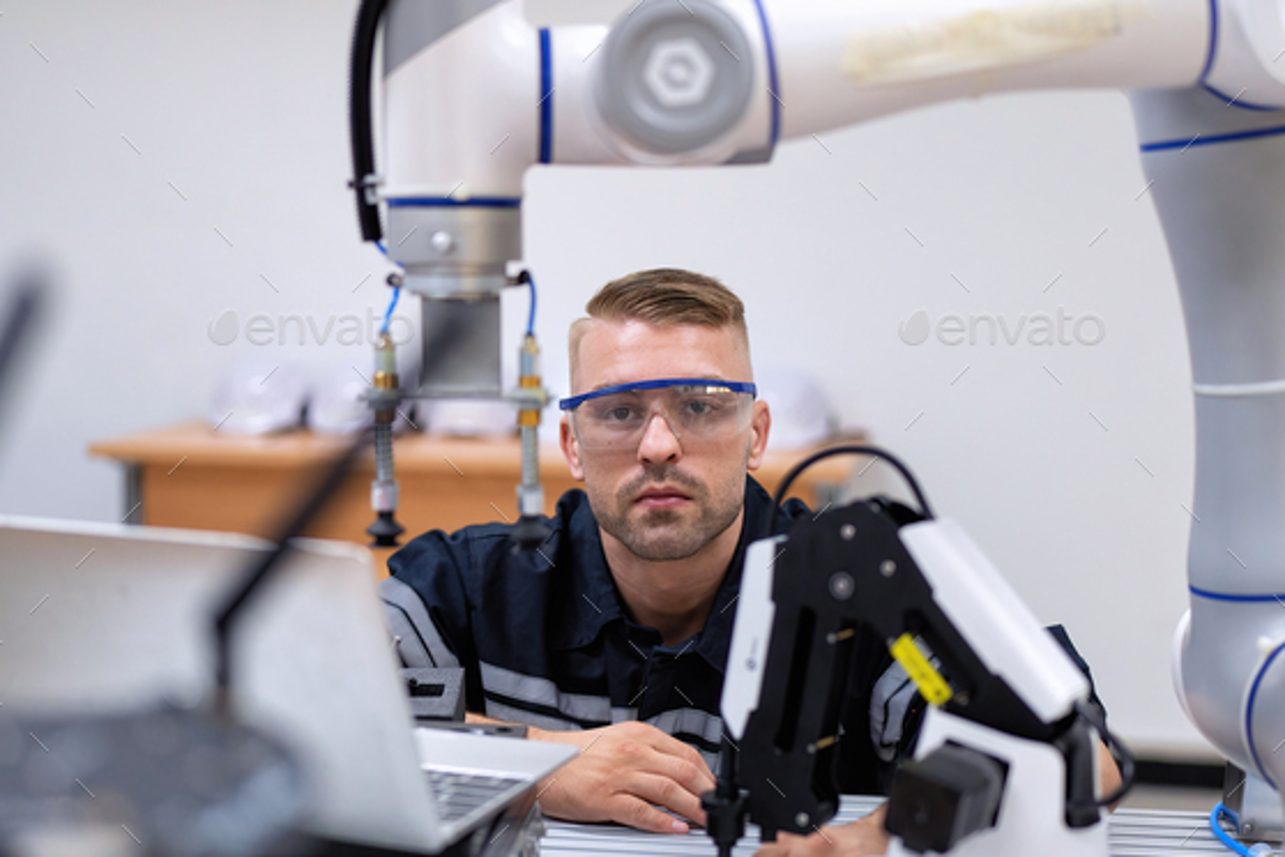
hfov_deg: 36.2
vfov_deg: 24.6
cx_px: 649
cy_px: 434
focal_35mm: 55
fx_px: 1963
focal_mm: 35
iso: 1000
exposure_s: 1/1000
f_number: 1.4
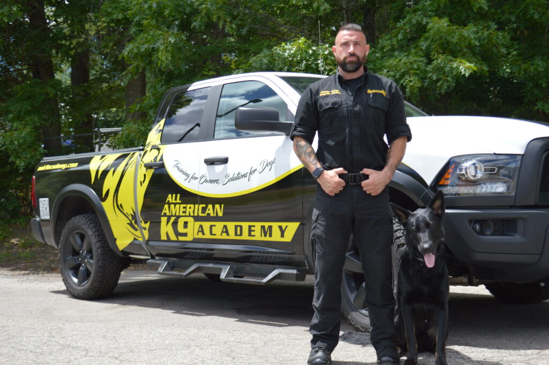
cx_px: 274
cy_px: 182
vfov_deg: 28.0
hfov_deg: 41.1
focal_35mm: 48
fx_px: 731
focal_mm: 32
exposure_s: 1/250
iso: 100
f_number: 4.8
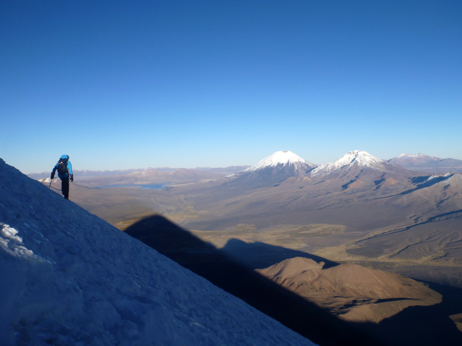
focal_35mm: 38
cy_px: 173
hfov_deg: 49.0
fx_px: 507
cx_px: 231
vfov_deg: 37.7
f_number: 4
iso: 100
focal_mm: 6.8
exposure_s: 1/640
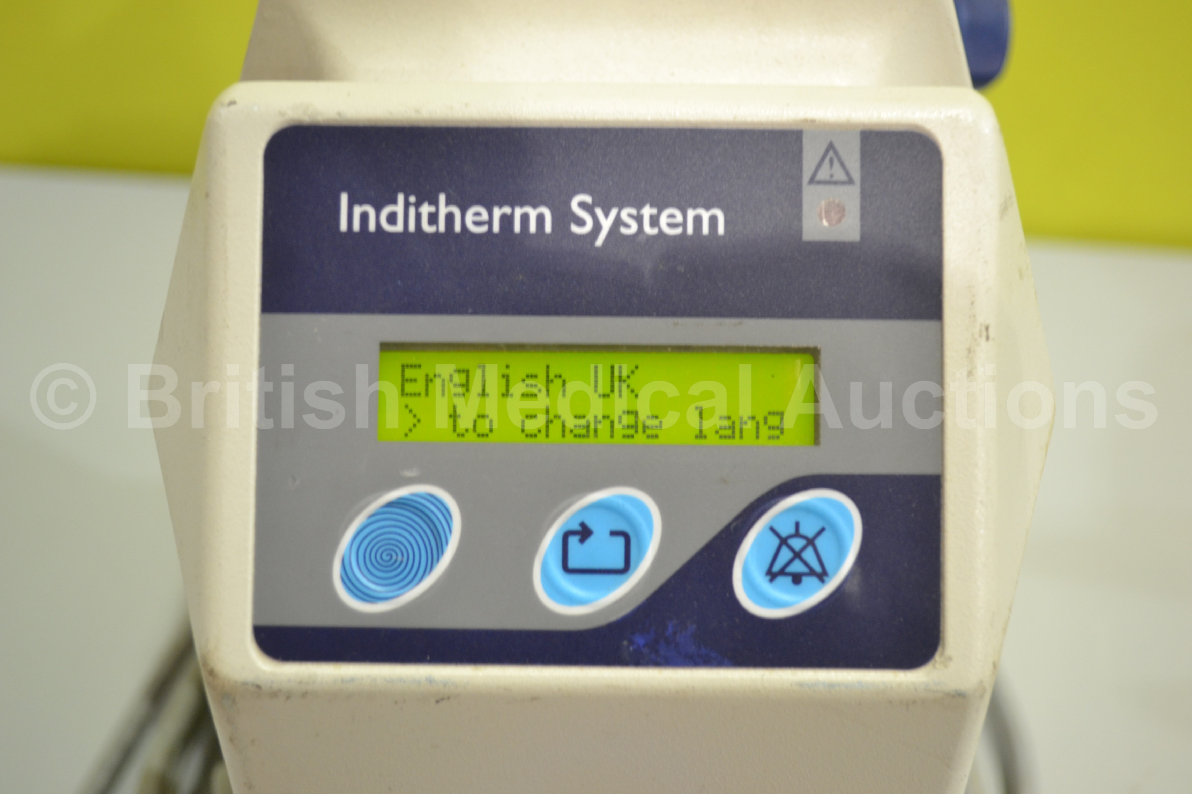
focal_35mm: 45
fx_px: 1490
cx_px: 596
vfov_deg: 29.9
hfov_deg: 43.6
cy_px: 397
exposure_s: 1/30
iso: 800
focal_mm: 30
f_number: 4.5
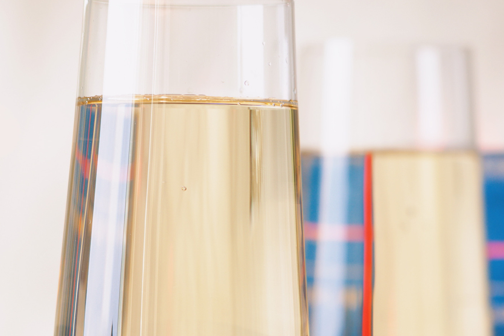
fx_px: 3444
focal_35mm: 246
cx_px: 324
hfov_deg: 8.4
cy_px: 343
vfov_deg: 5.6
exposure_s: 1/13
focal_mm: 85
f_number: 4.5
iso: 100
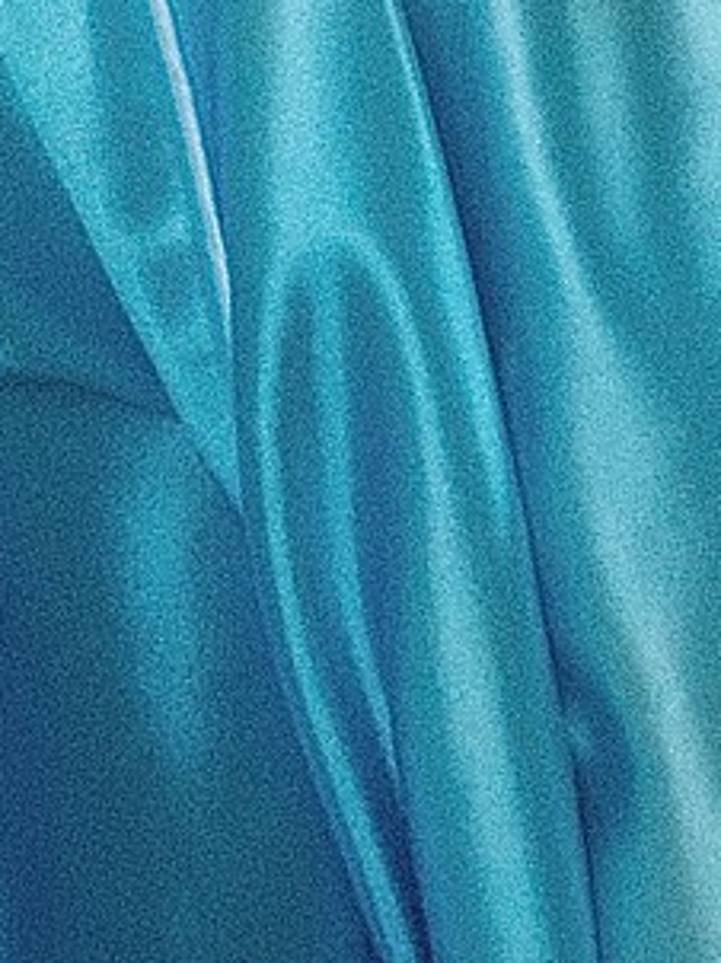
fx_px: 5312
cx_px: 1125
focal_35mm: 191
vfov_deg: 10.2
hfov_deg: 7.6
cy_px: -230
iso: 10000
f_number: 5.6
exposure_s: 1/180
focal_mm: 26.4
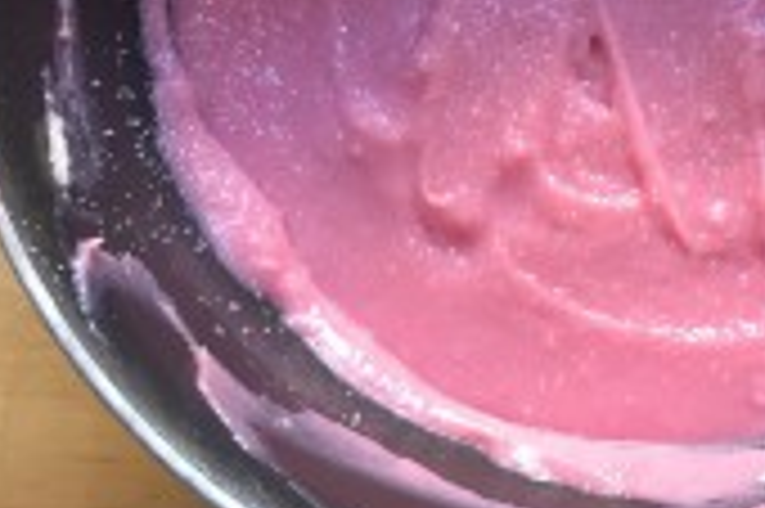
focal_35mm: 71
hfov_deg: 27.8
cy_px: -49
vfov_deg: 18.4
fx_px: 1507
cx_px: 626
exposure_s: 1/33
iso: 100
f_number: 2.2
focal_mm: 4.15
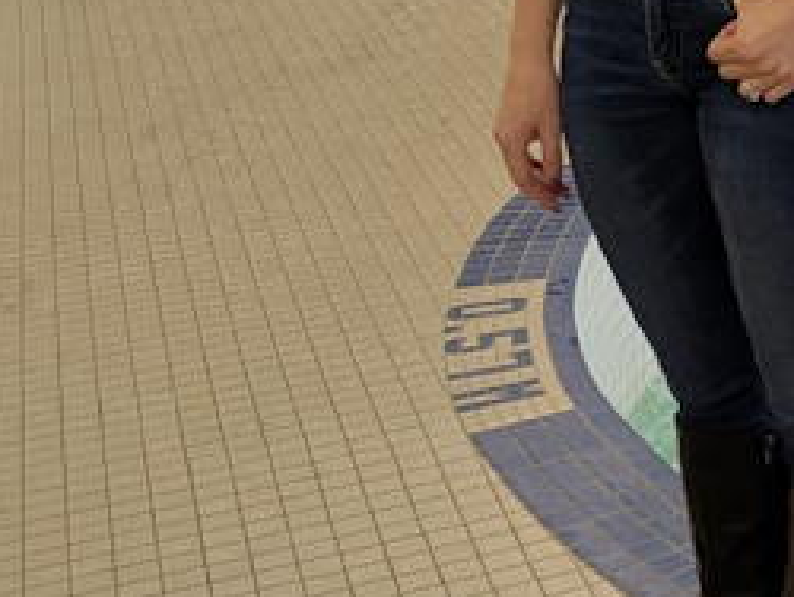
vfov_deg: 15.2
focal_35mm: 95
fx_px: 2181
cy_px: -56
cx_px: 1137
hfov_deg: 18.6
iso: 58
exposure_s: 1/60
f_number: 1.89
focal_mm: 5.43
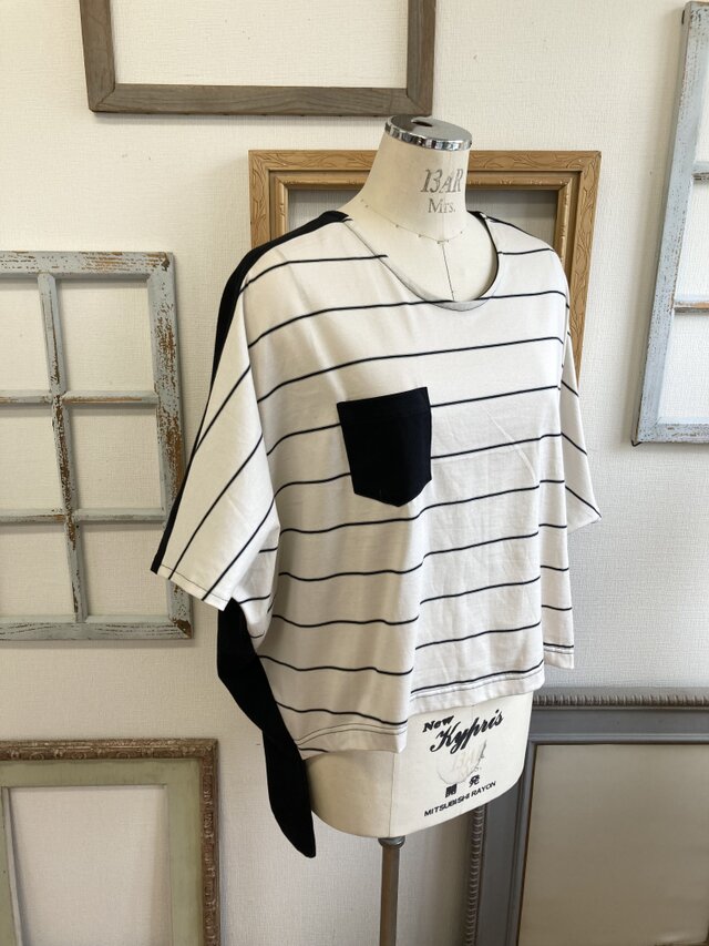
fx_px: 764
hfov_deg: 49.8
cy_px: 473
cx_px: 354
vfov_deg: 63.4
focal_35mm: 28
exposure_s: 1/100
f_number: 1.8
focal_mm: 3.99
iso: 25
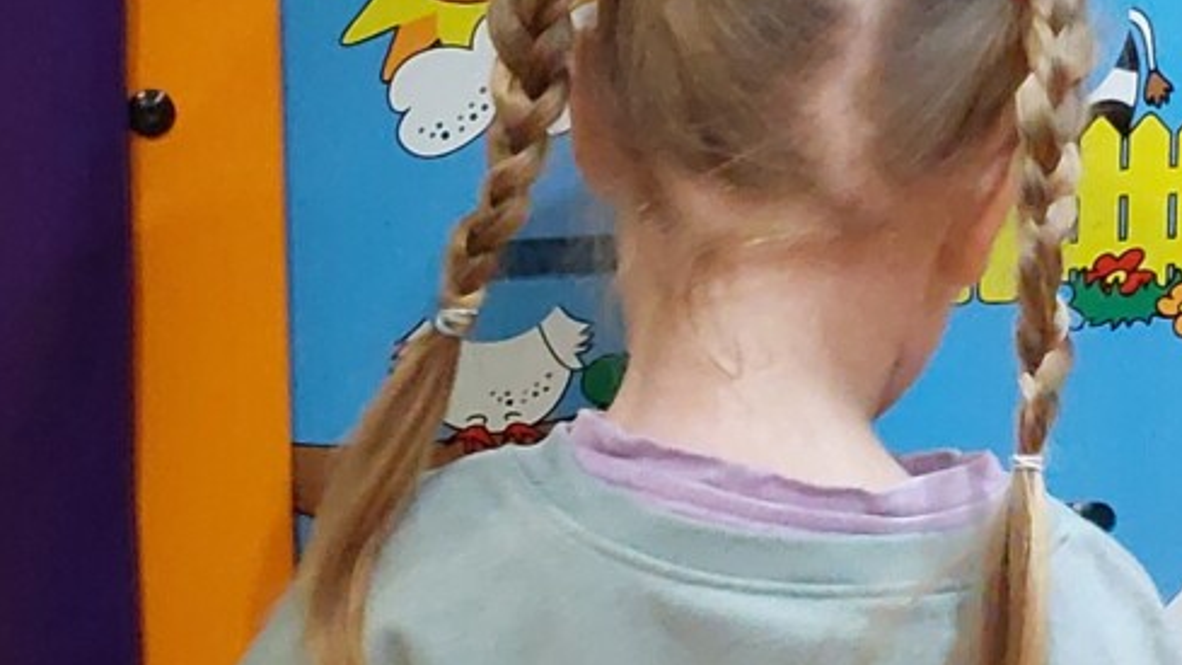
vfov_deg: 11.2
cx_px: 575
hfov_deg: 20.0
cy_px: 747
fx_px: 3353
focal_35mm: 107
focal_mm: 5.23
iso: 500
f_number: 1.8
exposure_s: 1/60
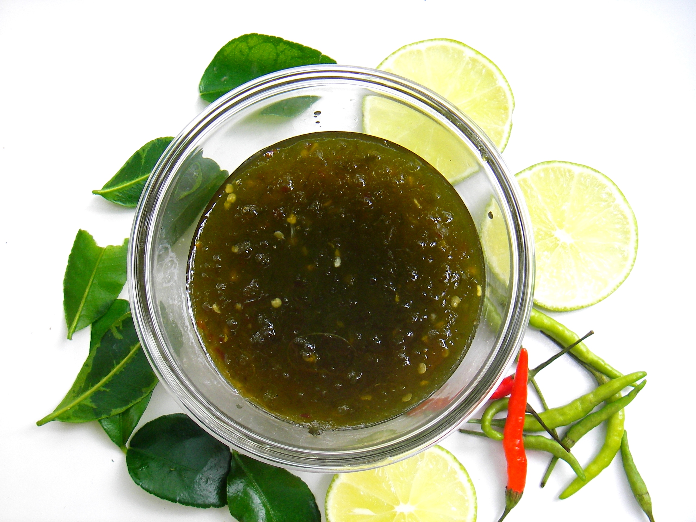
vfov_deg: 30.3
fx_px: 965
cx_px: 348
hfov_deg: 39.7
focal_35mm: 48
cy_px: 261
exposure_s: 1/50
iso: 50
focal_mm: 8.1
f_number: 3.5
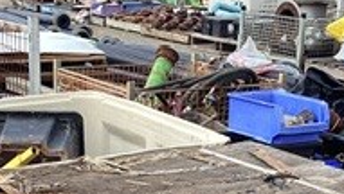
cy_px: 305
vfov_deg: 10.3
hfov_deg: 18.9
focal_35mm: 113
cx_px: 113
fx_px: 1032
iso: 25
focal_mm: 3.3
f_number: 2.4
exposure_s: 1/372
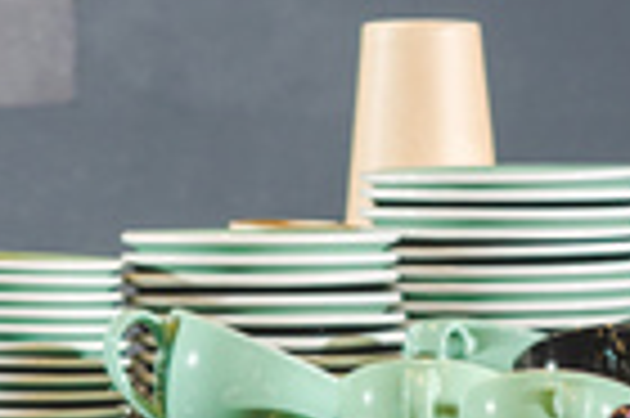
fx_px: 9404
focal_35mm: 538
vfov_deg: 2.5
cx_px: 320
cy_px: 1591
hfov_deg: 3.8
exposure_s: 1/160
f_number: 3.5
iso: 250
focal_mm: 85
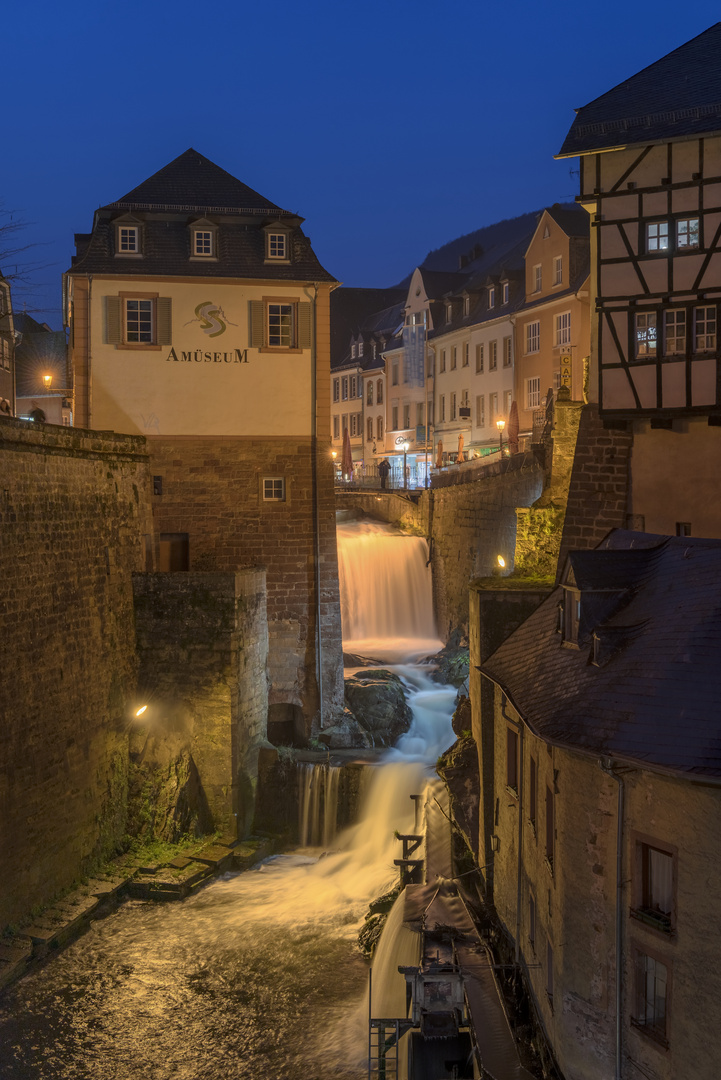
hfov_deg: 29.3
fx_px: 1380
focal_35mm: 46
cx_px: 360
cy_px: 540
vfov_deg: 42.7
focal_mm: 46
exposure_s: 1/1.67
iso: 64
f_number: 8
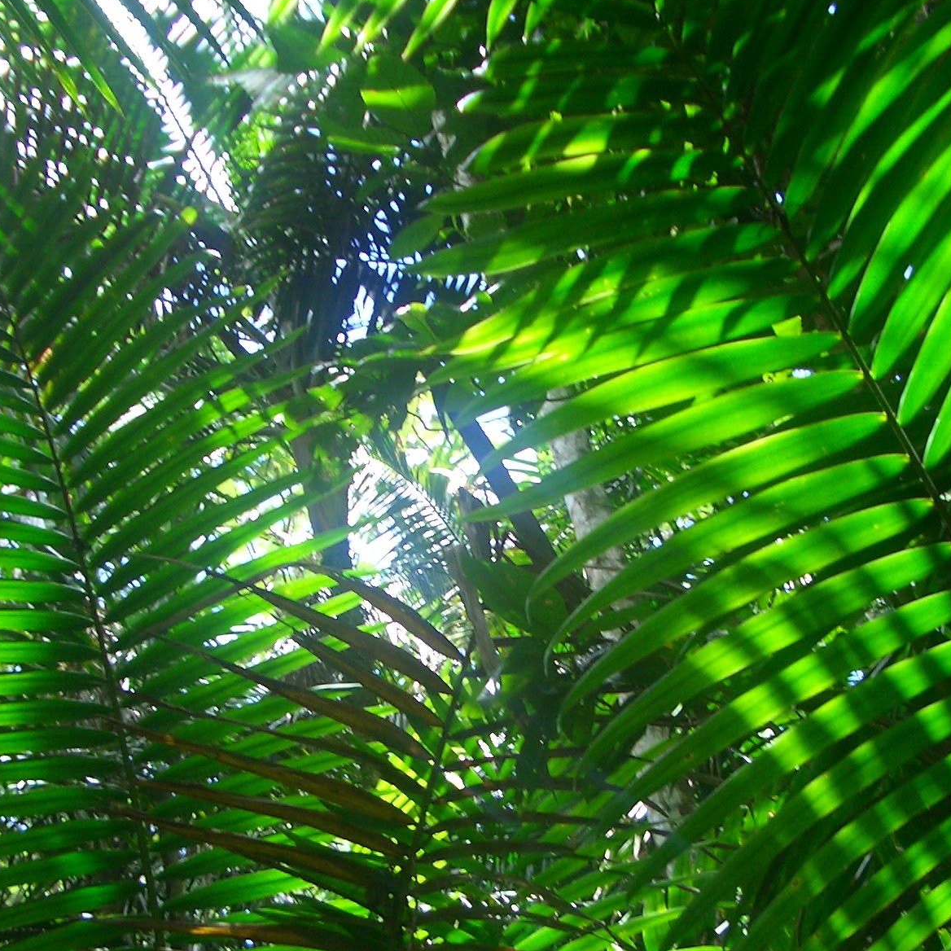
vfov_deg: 27.9
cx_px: 472
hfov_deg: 28.2
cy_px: 678
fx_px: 1896
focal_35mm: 61
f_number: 2.6
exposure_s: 1/100
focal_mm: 5.8
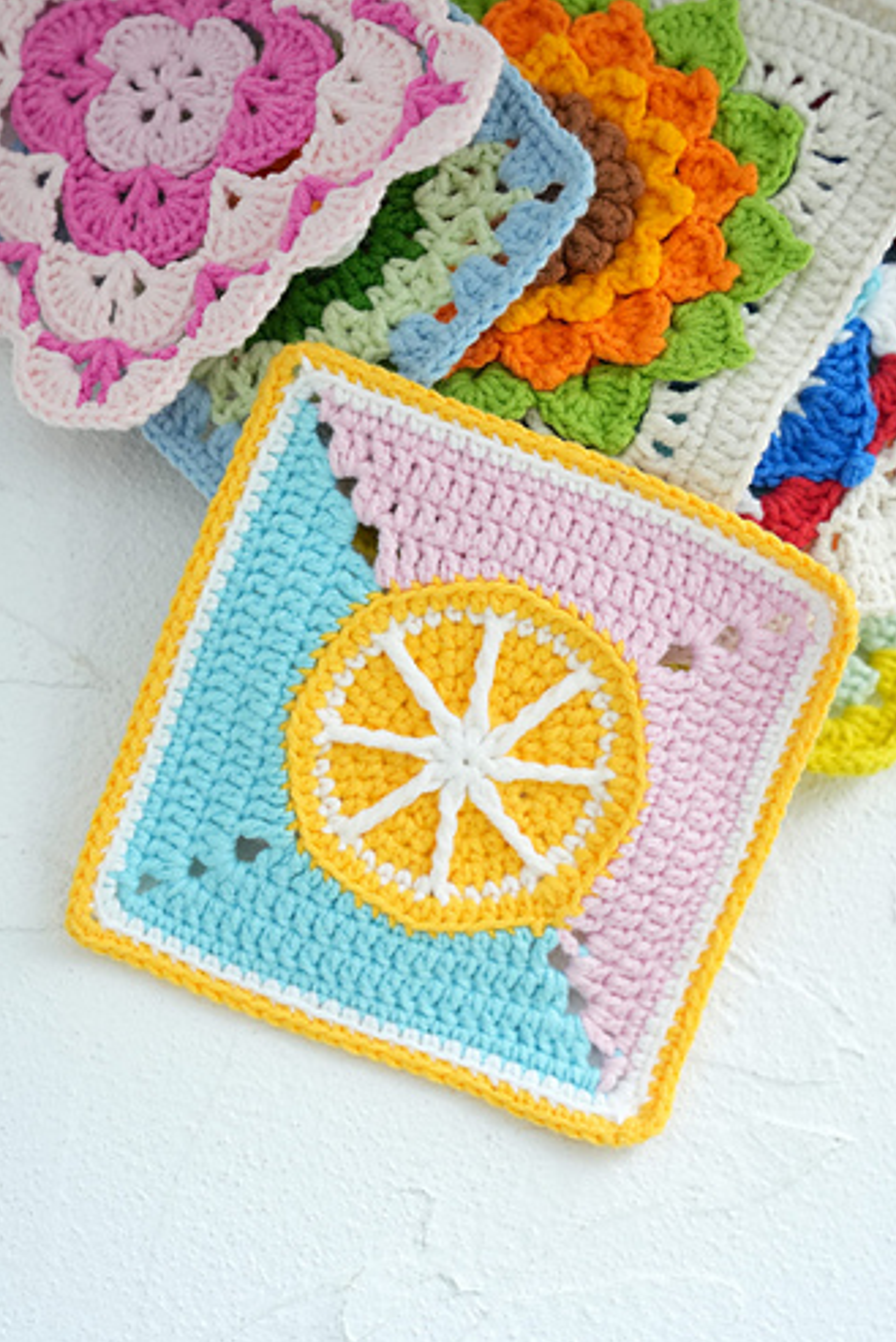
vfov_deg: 28.4
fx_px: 2649
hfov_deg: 19.2
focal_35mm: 71
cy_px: 667
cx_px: 451
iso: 3200
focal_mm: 70
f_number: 5.6
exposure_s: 1/320
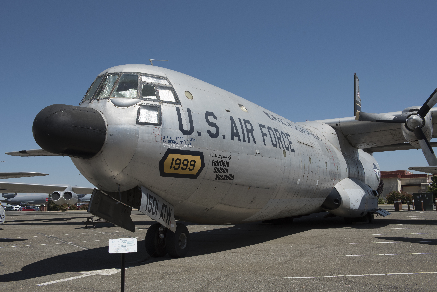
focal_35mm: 38
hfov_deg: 50.7
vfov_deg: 35.1
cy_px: 146
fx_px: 461
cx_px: 218
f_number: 10
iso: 200
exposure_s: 1/800
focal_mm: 38
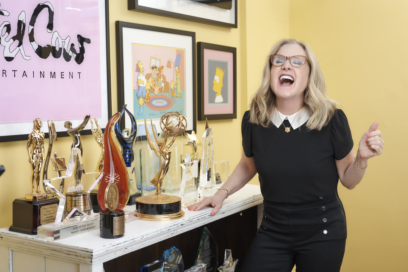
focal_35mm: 50
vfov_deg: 27.0
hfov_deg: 39.6
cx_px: 204
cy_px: 136
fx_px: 567
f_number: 5.6
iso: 640
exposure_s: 1/125
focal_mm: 50
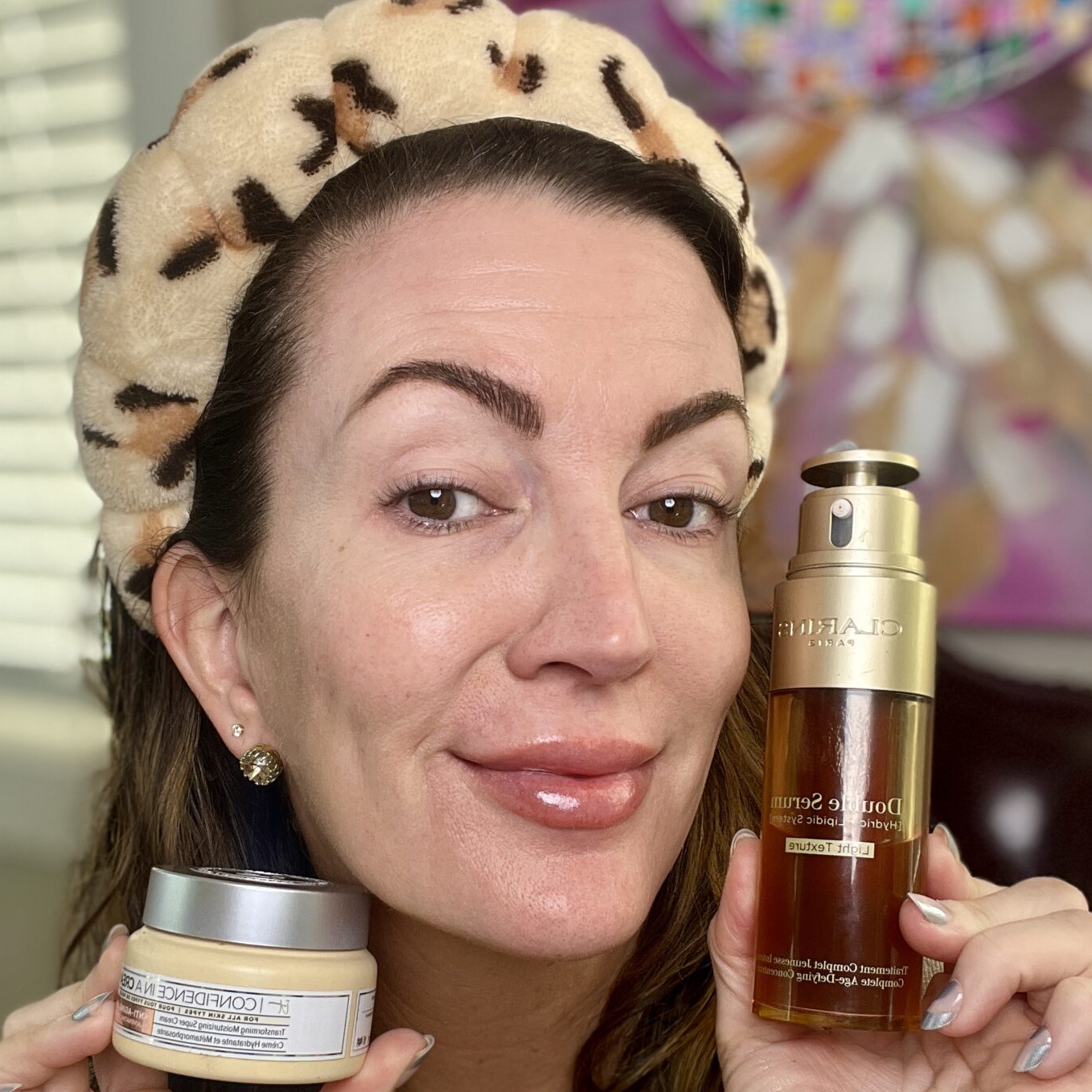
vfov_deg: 41.4
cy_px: 708
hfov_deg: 41.8
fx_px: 1428
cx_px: 511
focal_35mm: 40
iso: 40
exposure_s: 1/121
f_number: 2.2
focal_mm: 2.71
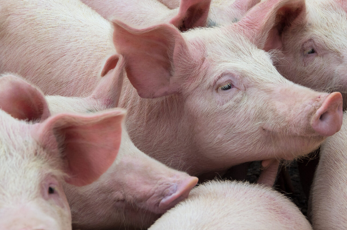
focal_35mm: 129
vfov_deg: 10.6
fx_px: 1241
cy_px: 112
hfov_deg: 15.9
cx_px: 180
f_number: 5.6
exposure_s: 1/800
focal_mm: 50
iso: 400
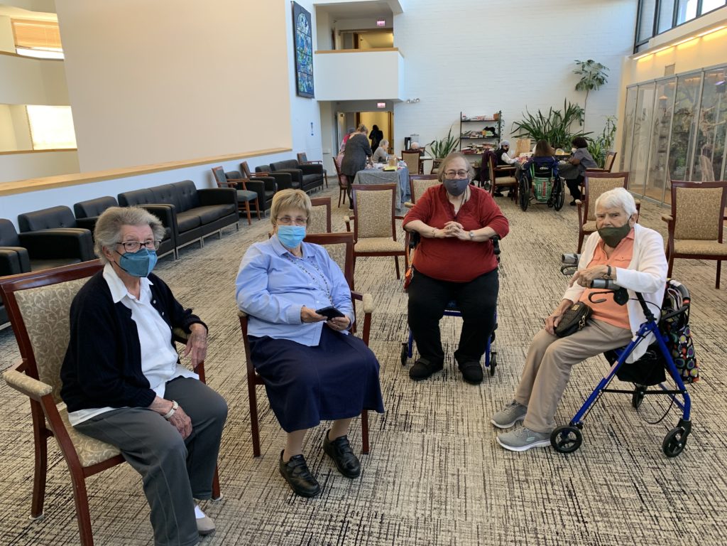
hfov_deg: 67.3
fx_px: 546
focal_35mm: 26
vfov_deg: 53.1
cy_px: 273
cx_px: 364
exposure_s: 1/96
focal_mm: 4.25
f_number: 1.8
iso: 100
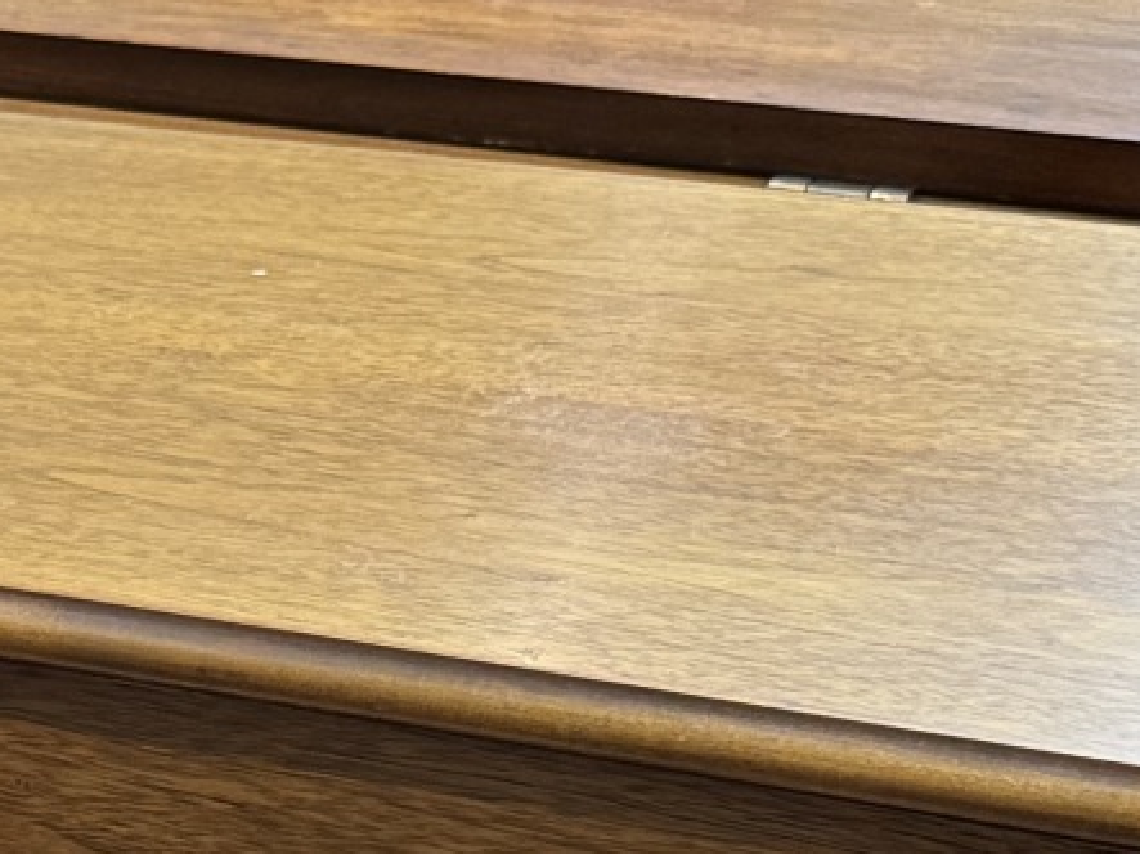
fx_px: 4280
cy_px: 1770
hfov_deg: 13.5
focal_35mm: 130
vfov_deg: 10.4
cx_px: -978
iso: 250
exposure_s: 1/60
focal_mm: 6.76
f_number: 1.78
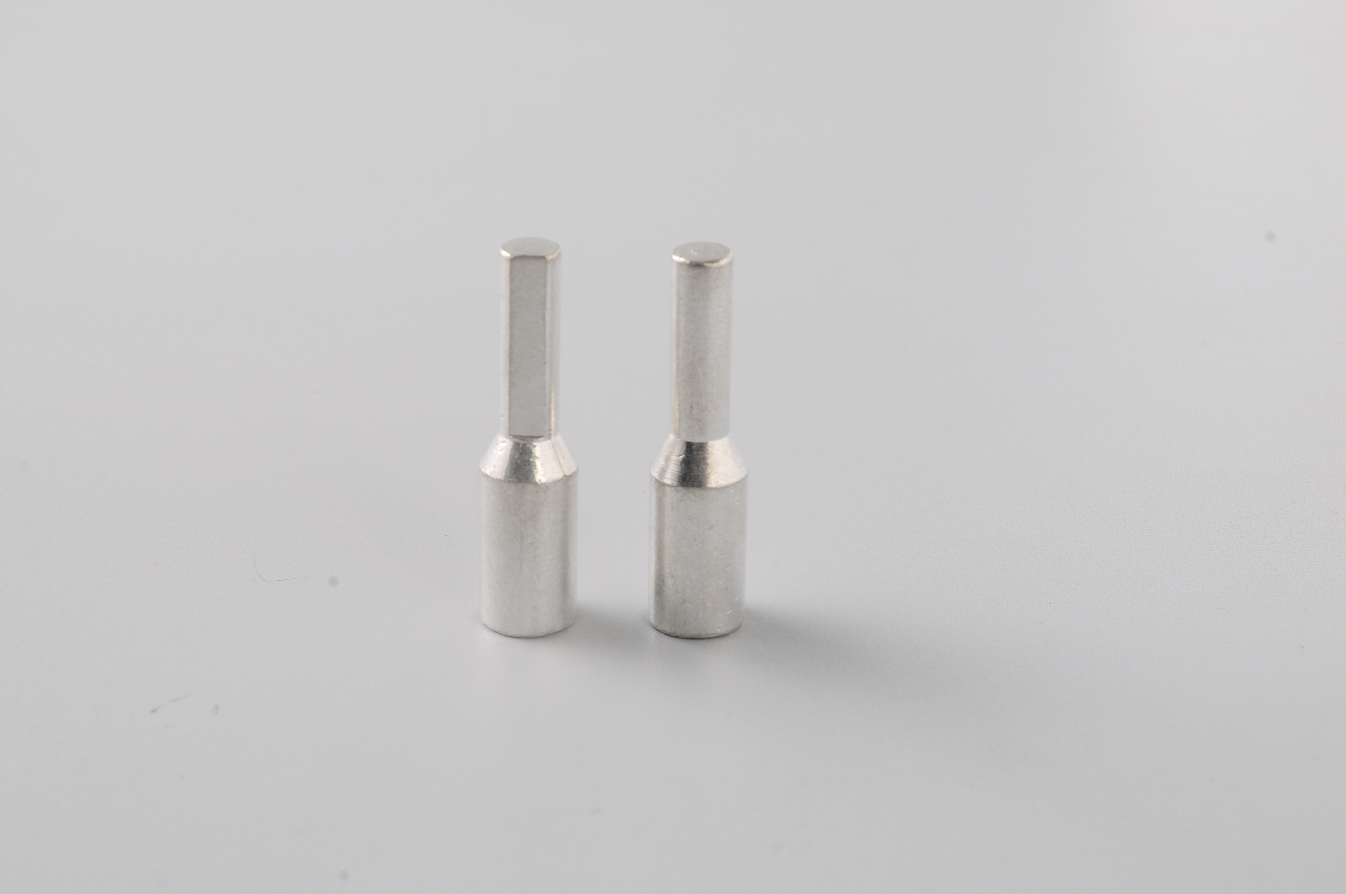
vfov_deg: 13.0
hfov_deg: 19.5
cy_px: 447
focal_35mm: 105
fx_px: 3921
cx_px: 673
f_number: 16
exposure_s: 1/80
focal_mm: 70
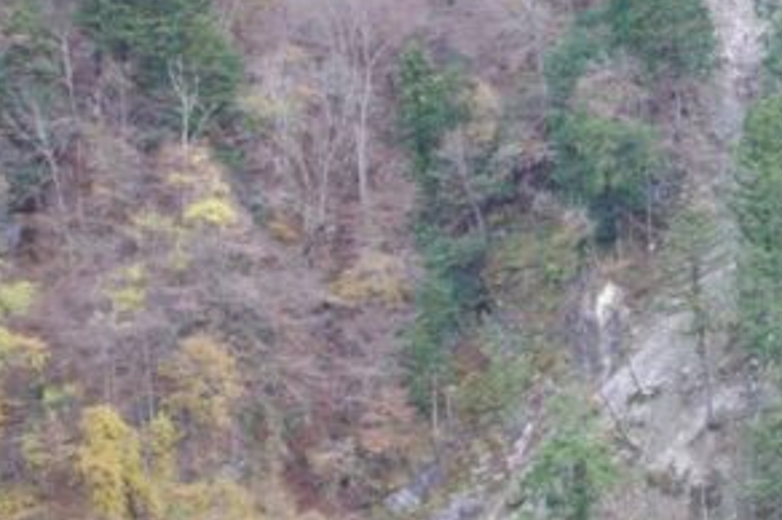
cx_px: 704
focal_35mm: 107
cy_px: 289
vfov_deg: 12.8
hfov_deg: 18.8
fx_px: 2322
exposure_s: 1/60
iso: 400
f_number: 4
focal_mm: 35
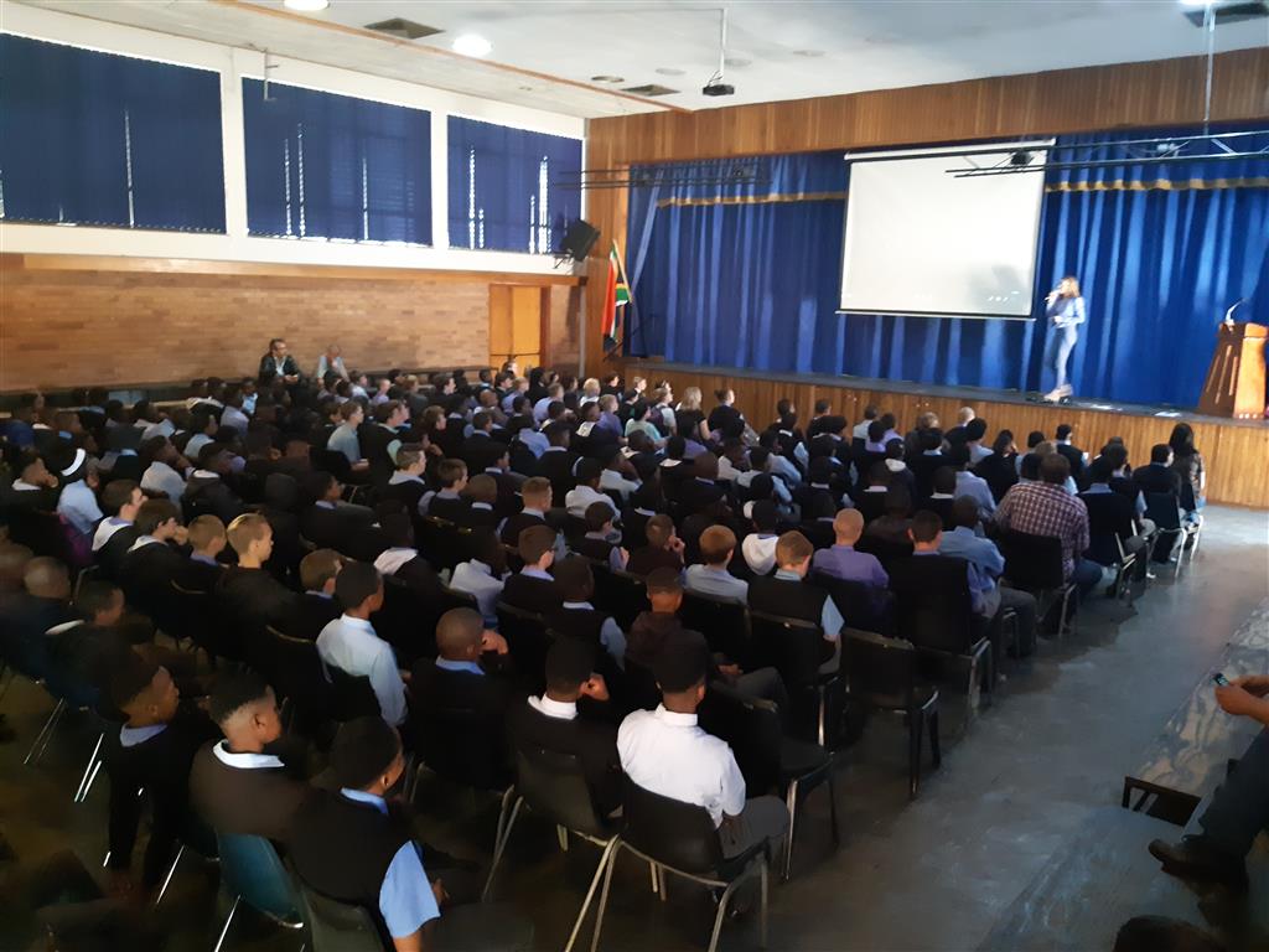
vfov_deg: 53.1
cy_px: 476
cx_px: 634
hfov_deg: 67.3
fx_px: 953
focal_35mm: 26
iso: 640
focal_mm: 3.93
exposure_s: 1/17
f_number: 1.7
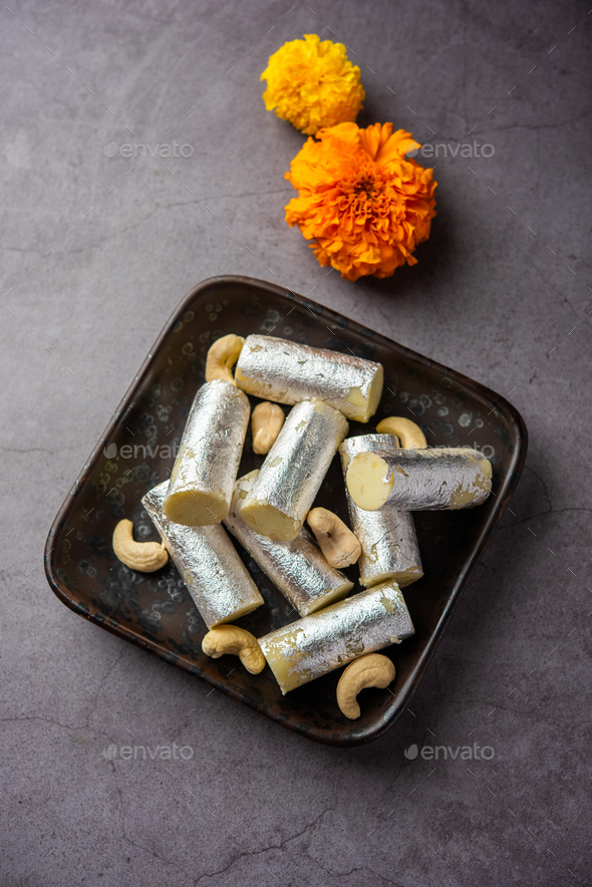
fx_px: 1479
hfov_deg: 22.6
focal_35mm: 60
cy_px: 444
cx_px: 296
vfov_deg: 33.4
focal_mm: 60
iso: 125
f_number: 5.6
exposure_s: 1/125
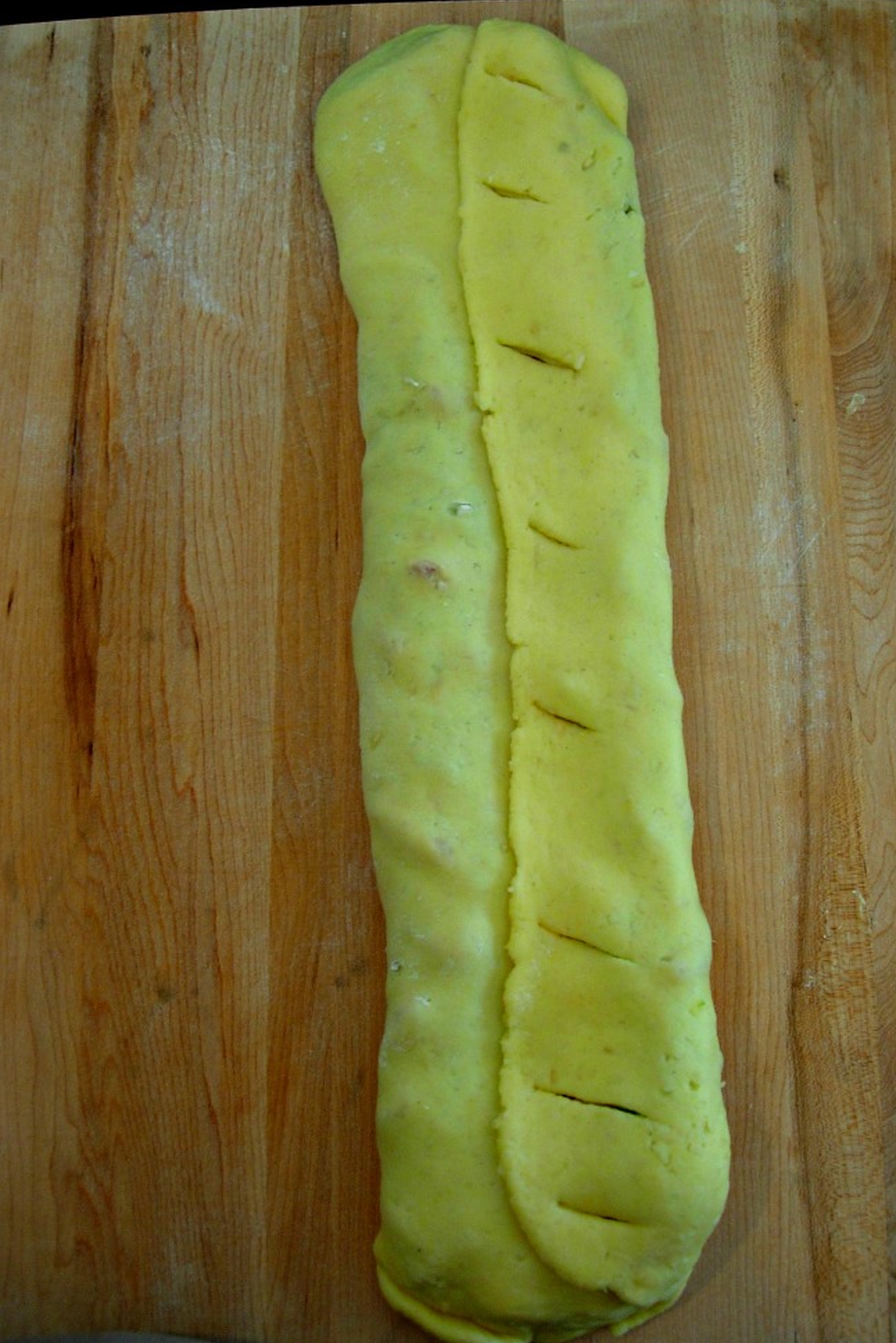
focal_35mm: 40
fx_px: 1492
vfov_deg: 48.4
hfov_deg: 33.4
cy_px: 672
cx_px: 508
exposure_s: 1/32
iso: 81
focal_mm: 7.8
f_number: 2.8
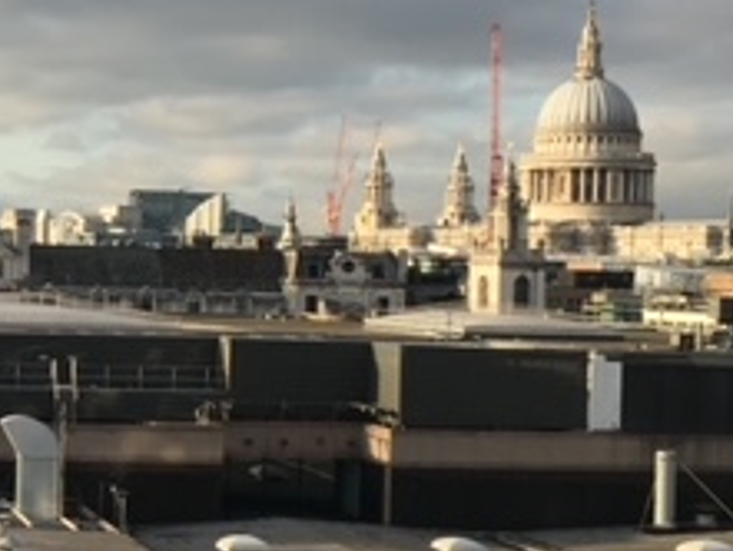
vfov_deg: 17.6
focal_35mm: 84
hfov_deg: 22.0
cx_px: -83
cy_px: 299
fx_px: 1780
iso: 25
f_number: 2.2
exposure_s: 1/793
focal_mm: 4.15
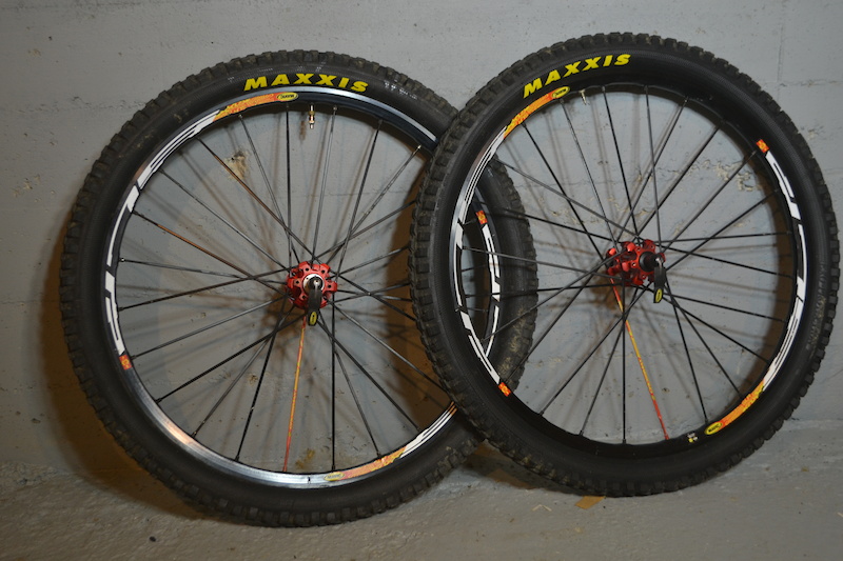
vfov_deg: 34.2
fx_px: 913
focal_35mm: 39
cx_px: 422
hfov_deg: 49.6
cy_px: 280
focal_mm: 26
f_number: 4.2
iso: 400
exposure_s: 1/15
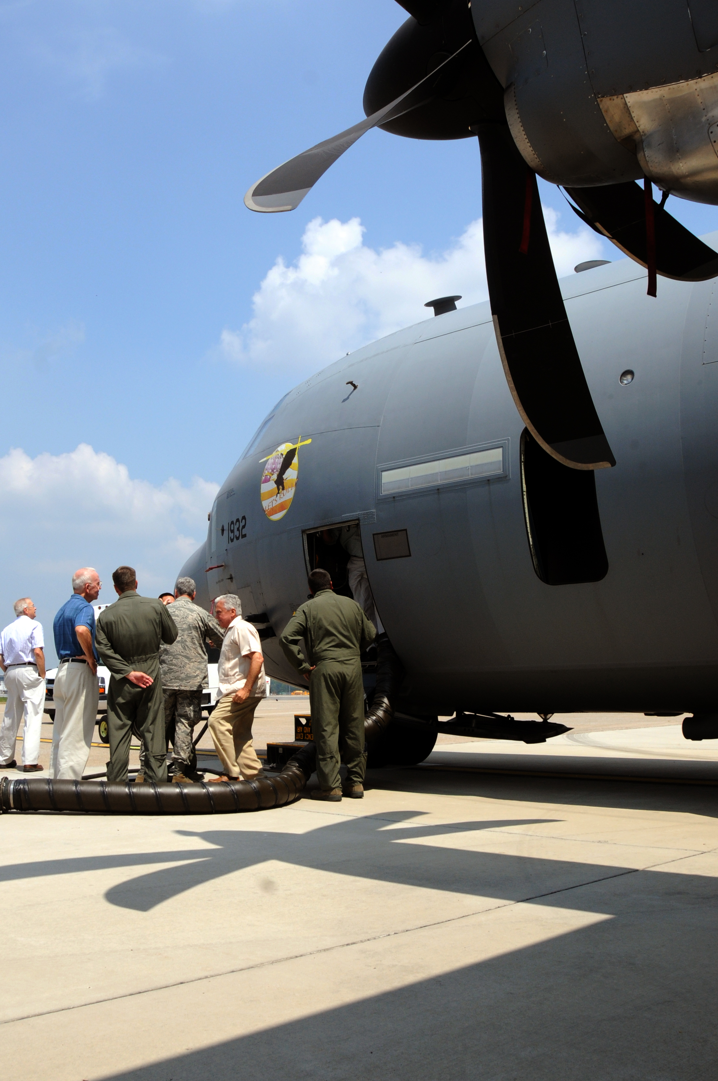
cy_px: 488
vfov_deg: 54.4
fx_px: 1050
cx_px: 346
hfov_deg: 37.8
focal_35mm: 35
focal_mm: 18
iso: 250
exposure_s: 1/400
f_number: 10
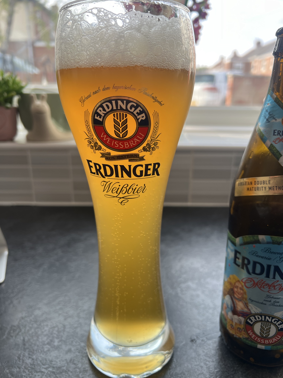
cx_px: 142
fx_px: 283
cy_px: 189
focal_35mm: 26
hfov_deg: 53.1
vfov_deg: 67.3
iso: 40
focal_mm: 5.7
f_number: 1.5
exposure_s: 1/256
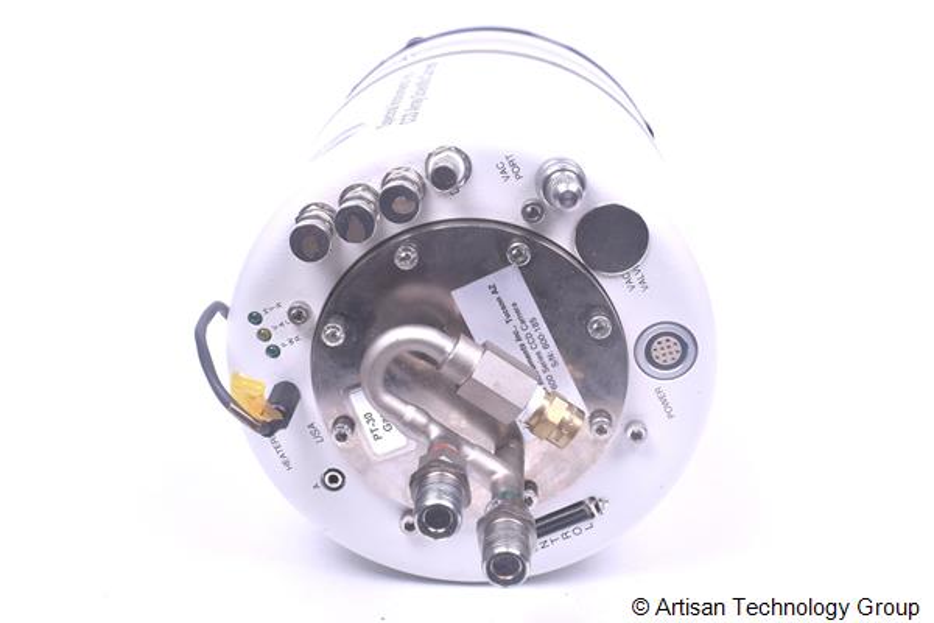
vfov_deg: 26.5
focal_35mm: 51
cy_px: 312
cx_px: 467
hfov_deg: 38.9
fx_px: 1323
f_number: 16
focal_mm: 34
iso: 200
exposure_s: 1/200
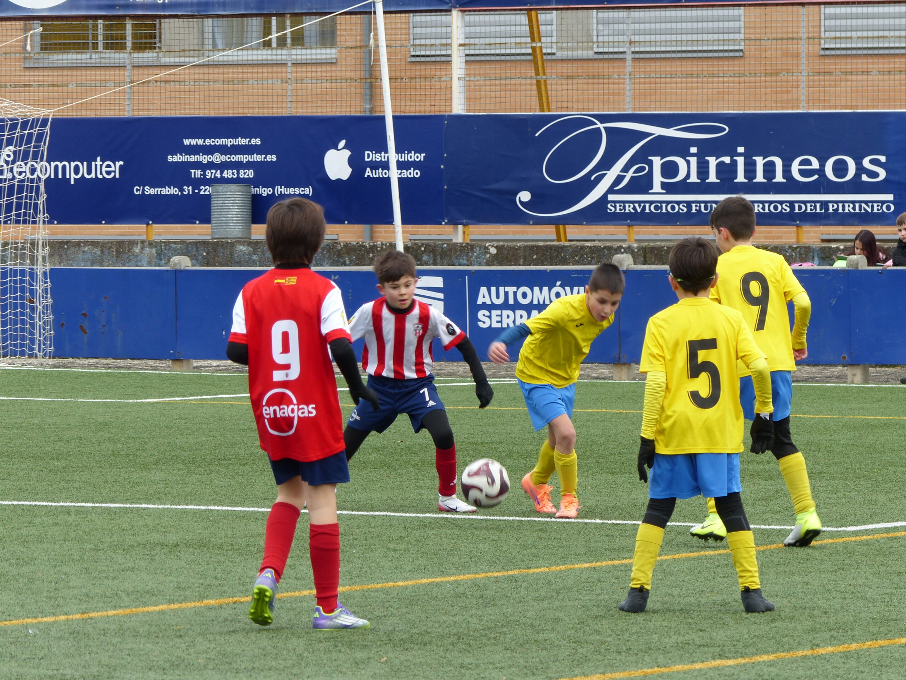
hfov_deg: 7.0
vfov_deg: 5.2
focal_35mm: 285
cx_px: 453
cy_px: 340
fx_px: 7459
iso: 100
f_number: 3.5
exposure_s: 1/100
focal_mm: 51.2
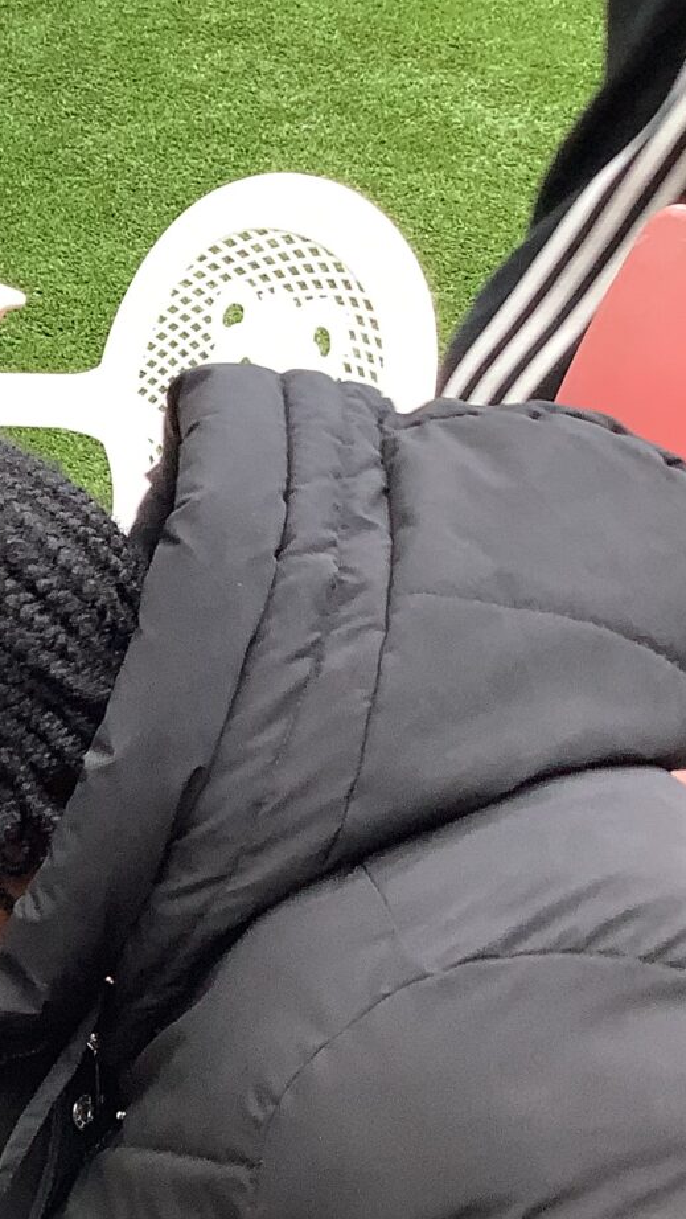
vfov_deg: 27.7
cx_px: -571
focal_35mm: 75
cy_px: 947
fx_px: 2424
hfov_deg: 14.2
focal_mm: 3.3
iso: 64
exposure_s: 1/50
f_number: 2.4
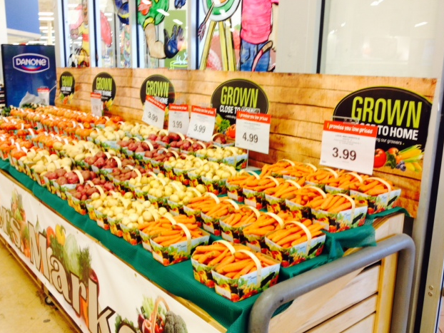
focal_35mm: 36
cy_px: 168
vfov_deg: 39.7
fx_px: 462
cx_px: 225
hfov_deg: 51.3
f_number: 2.4
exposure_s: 1/30
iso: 50
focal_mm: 4.28
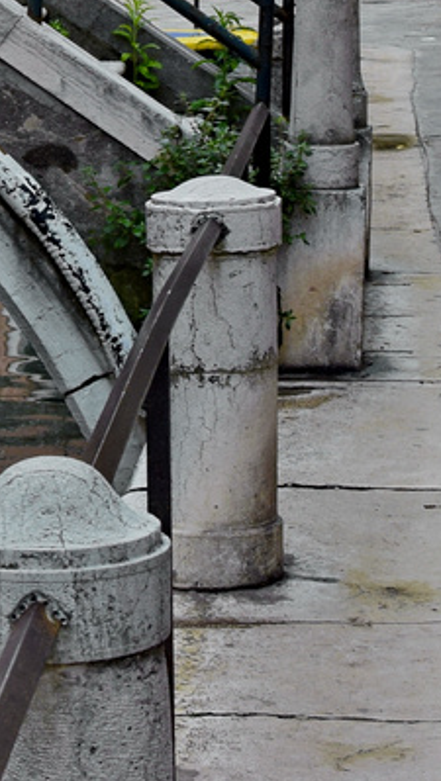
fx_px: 3175
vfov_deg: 13.5
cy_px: -254
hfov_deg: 7.9
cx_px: -18
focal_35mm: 153
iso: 400
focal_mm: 24
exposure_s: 1/160
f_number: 6.3
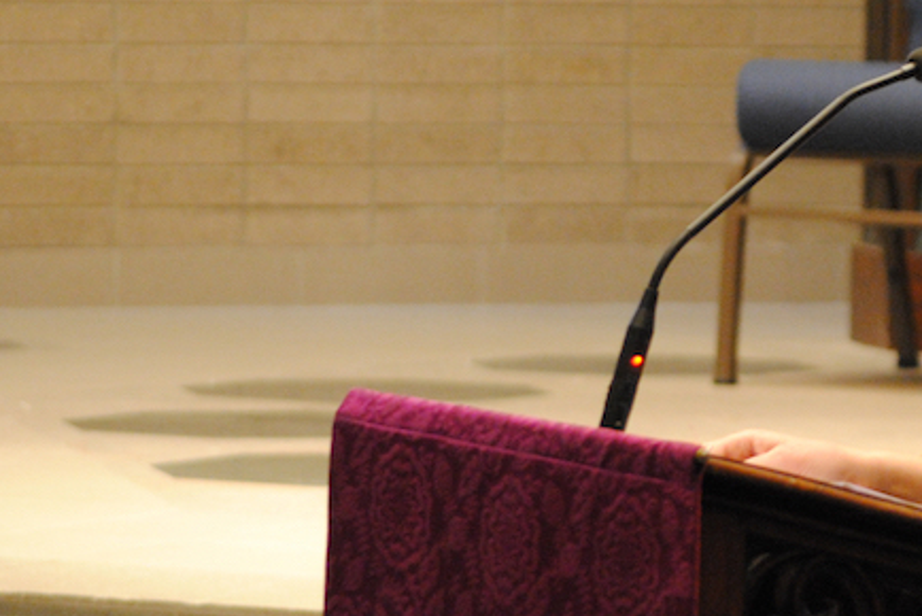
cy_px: -54
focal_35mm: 415
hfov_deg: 4.9
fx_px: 10635
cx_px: 1122
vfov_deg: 3.3
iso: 800
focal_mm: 100
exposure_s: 1/10
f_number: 4.5
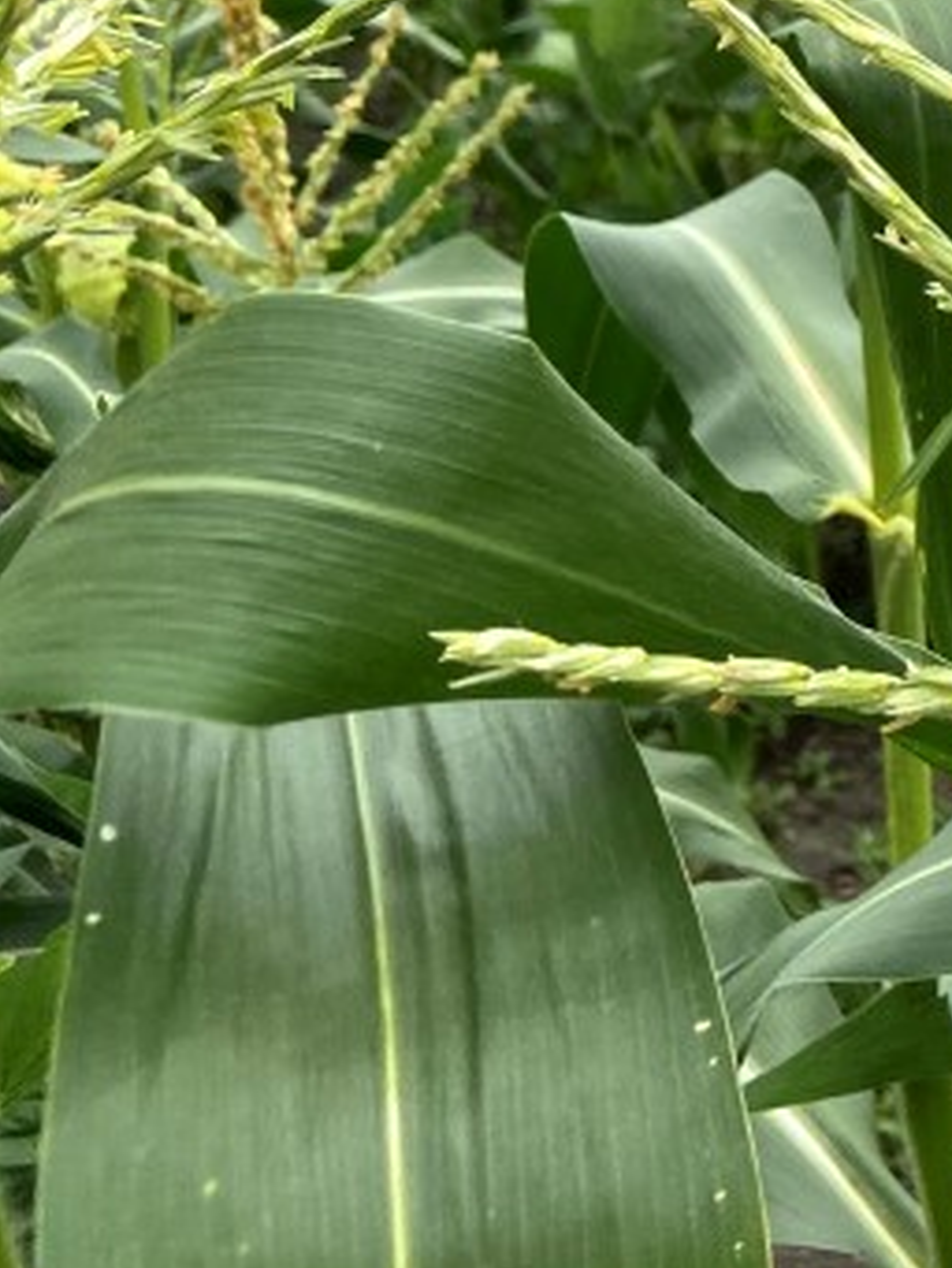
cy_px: -52
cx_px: 1900
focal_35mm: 78
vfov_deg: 23.7
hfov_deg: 15.3
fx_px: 2858
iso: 32
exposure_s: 1/2315
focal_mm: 4.25
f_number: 1.8
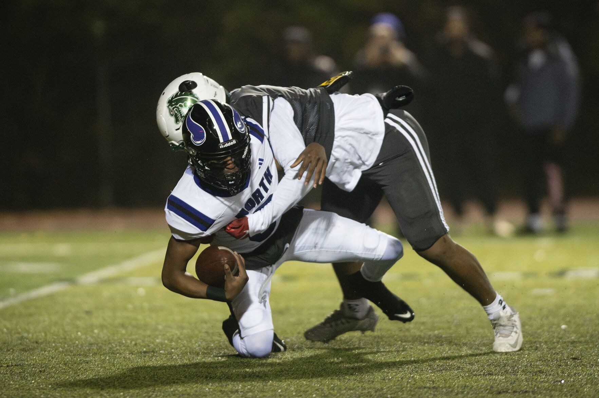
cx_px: 300
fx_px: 4988
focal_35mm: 300
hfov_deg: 6.9
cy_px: 199
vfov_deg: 4.6
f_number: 2.8
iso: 8000
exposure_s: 1/640
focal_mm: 300
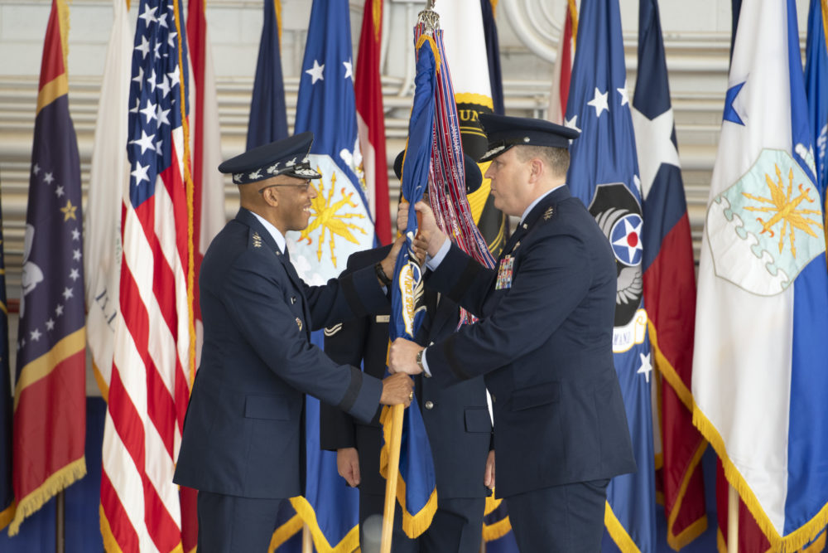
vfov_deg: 2.8
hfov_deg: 4.1
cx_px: 414
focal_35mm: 500
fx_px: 11501
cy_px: 276
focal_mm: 500
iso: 800
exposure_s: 1/250
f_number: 4
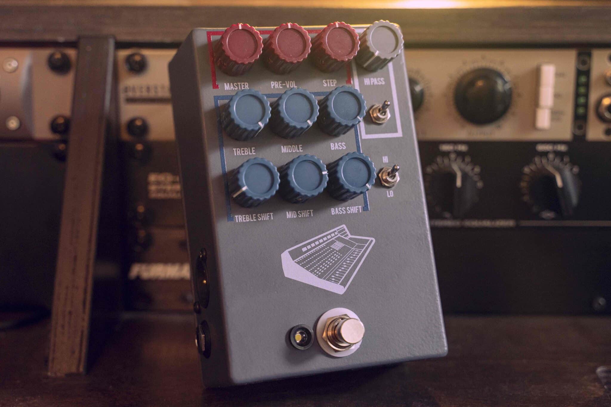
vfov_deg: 25.1
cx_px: 306
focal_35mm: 54
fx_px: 916
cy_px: 204
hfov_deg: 36.9
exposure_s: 1/100
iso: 2000
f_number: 4.5
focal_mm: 54
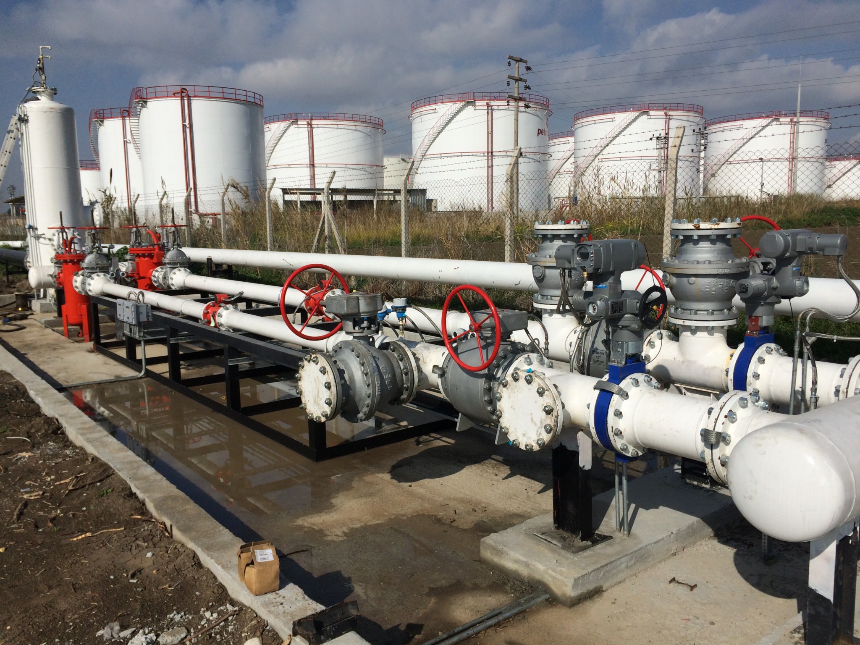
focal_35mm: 29
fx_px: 720
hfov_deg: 61.7
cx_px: 430
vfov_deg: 48.2
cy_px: 322
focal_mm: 4.15
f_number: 2.2
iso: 40
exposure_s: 1/6849
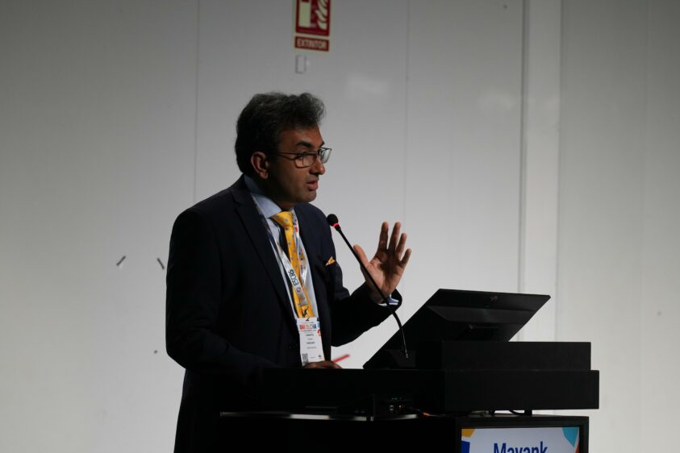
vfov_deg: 5.7
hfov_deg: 8.5
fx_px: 4590
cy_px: 218
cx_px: 394
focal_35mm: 243
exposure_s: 1/320
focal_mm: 200
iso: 2500
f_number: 6.3
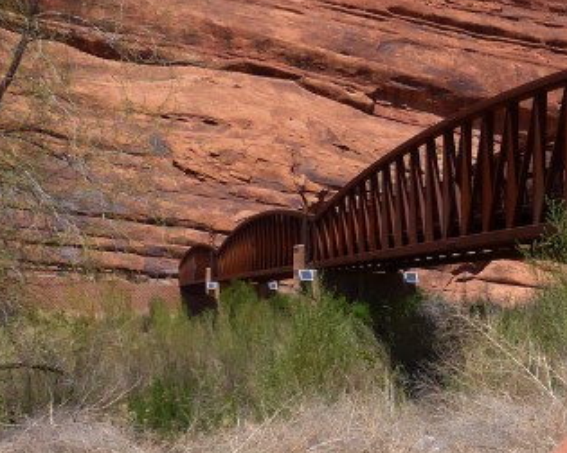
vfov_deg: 16.4
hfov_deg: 18.4
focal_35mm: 92
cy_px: 460
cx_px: 859
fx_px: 1544
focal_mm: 6
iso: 80
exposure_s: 1/2000
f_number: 3.2
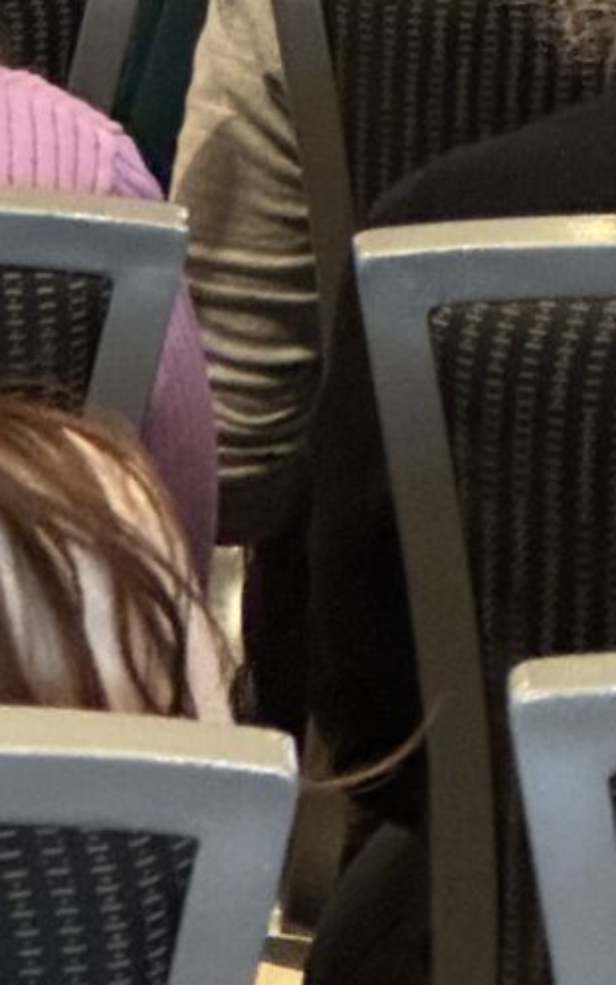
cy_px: -787
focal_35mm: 336
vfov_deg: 6.1
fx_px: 9017
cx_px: -210
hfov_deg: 3.9
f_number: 2.8
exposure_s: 1/30
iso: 1250
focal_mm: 9
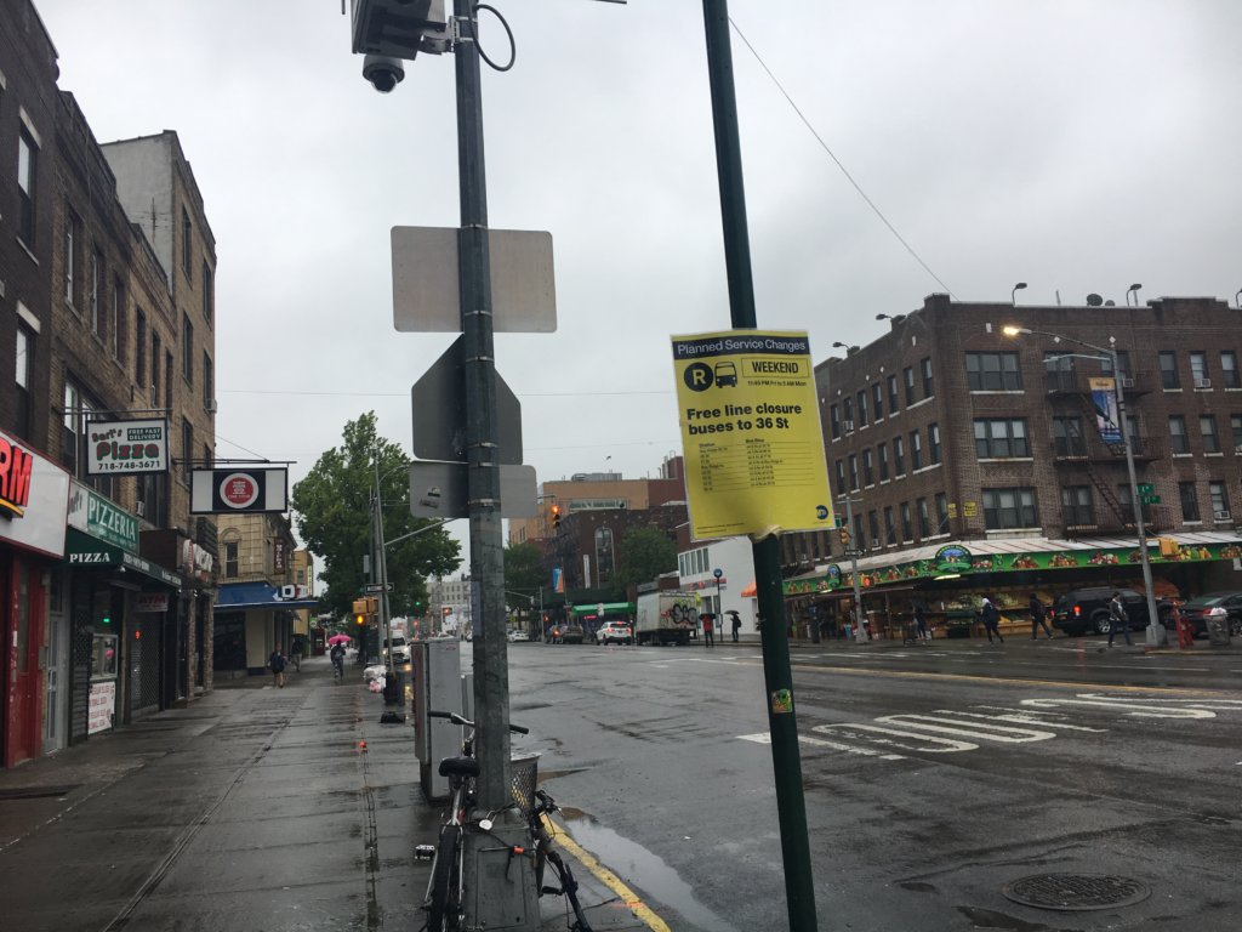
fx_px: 1041
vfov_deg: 48.2
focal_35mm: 29
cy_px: 466
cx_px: 621
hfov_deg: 61.7
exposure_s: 1/227
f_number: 2.2
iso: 25
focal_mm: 4.15
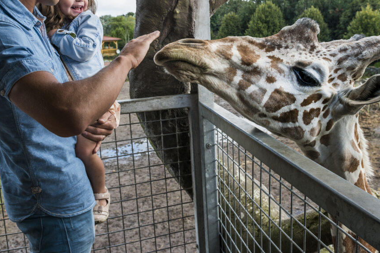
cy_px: 78
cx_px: 232
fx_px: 401
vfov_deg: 34.6
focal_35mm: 38
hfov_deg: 50.3
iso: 320
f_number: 5.6
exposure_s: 1/500
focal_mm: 24
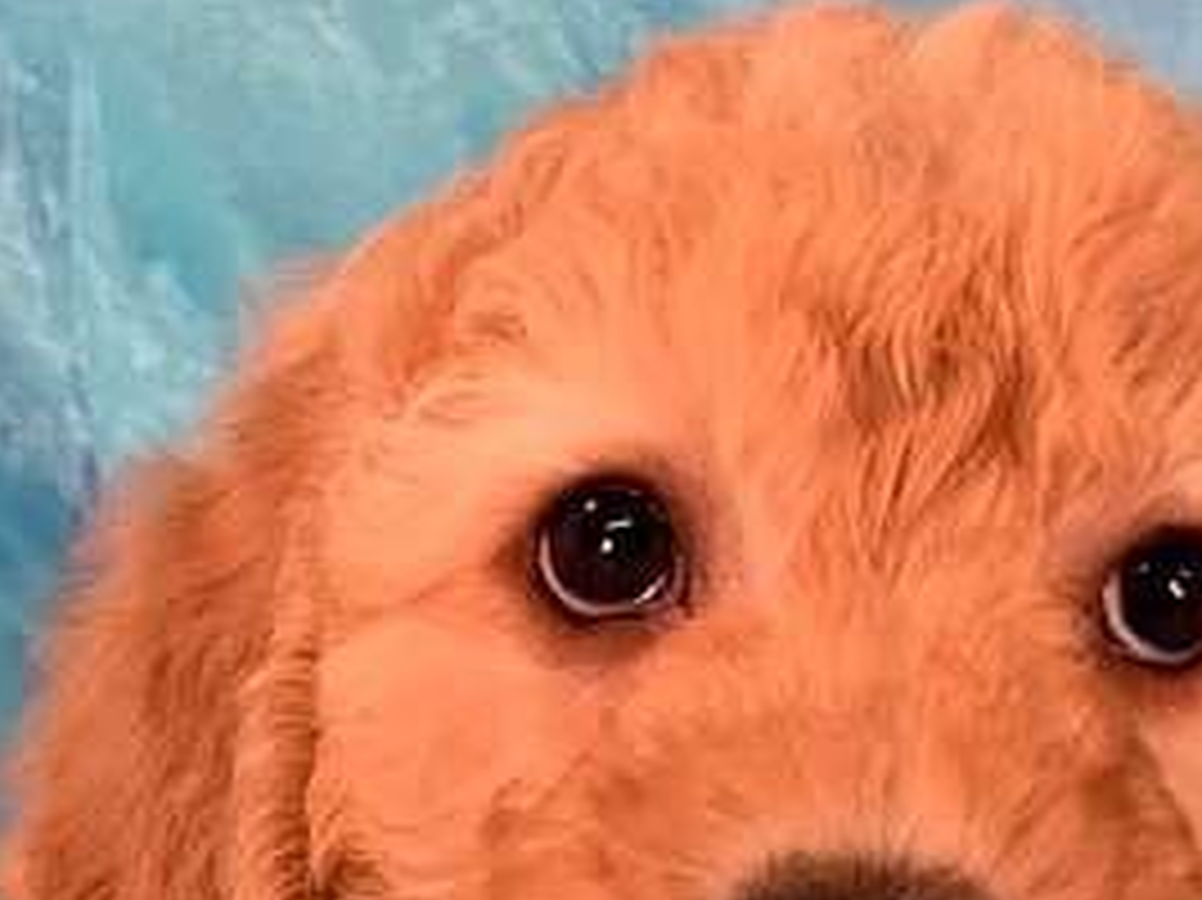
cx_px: 851
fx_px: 4061
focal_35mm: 117
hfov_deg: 16.8
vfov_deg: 11.4
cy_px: 1796
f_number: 1.8
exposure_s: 1/60
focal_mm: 4.25
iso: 50
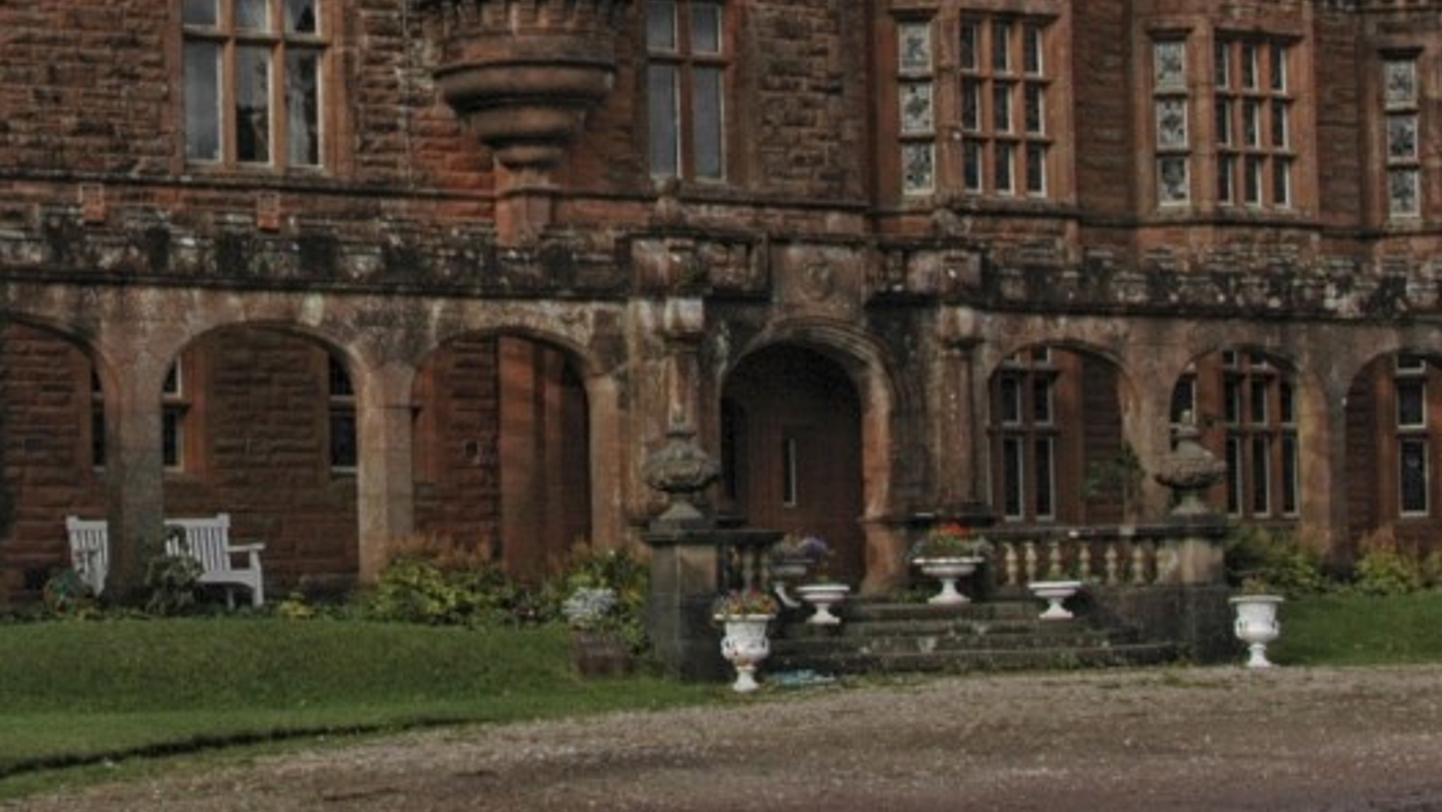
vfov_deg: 12.2
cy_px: -187
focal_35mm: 97
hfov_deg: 21.7
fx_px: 3709
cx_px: 247
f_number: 10
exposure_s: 1/400
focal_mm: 20
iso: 200
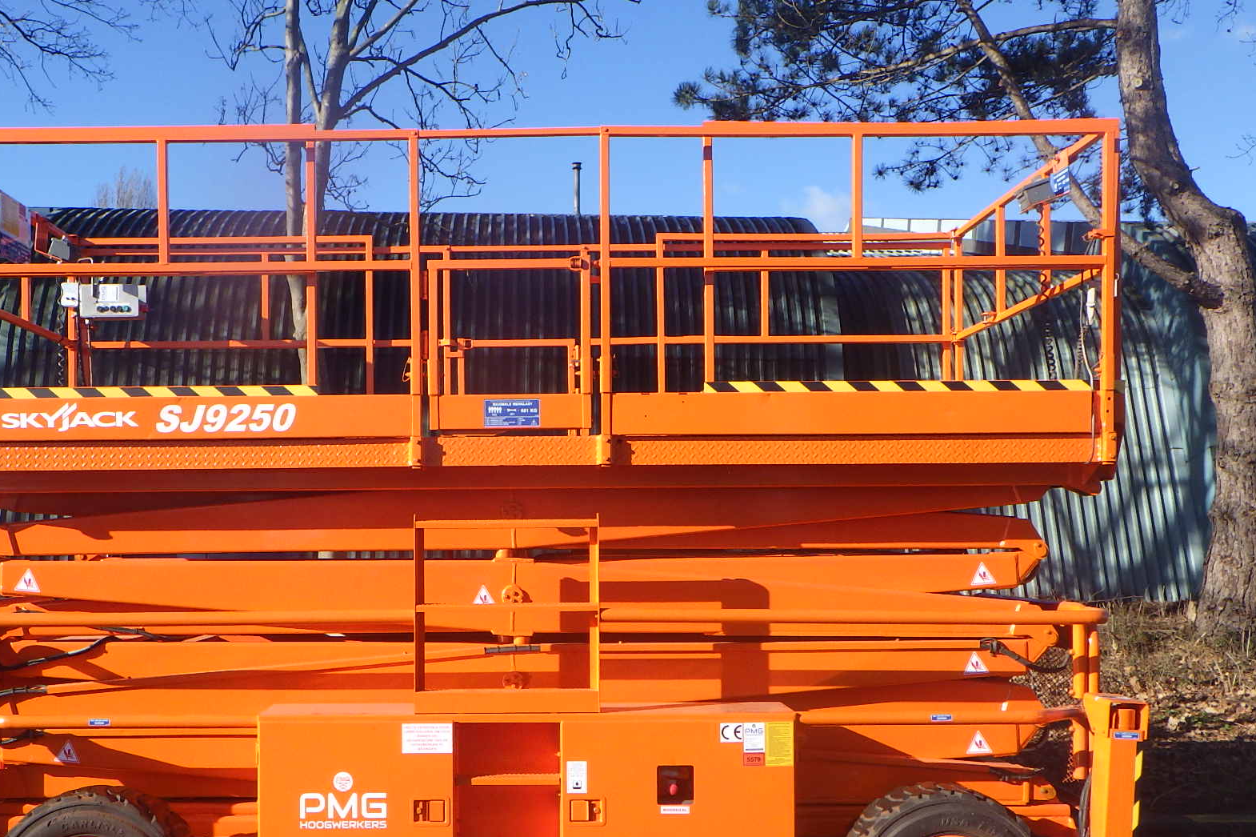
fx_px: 1325
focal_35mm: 38
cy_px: 551
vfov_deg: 34.7
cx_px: 529
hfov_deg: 50.5
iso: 125
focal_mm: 5
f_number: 4.2
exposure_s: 1/640
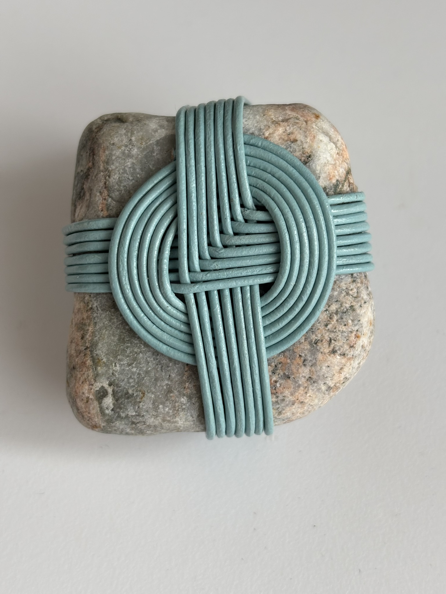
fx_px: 893
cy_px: 297
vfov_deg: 36.8
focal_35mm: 52
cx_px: 223
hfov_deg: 28.0
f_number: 1.6
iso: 50
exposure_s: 1/76
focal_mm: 5.96
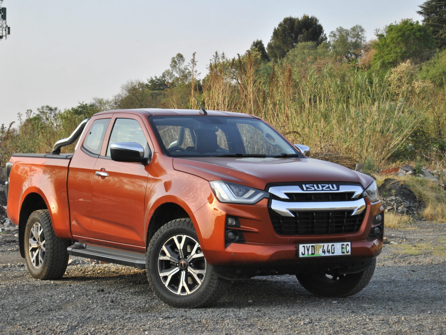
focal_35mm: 90
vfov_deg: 16.5
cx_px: 216
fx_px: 1154
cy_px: 168
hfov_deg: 21.9
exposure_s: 1/500
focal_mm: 55
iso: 400
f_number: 5.6
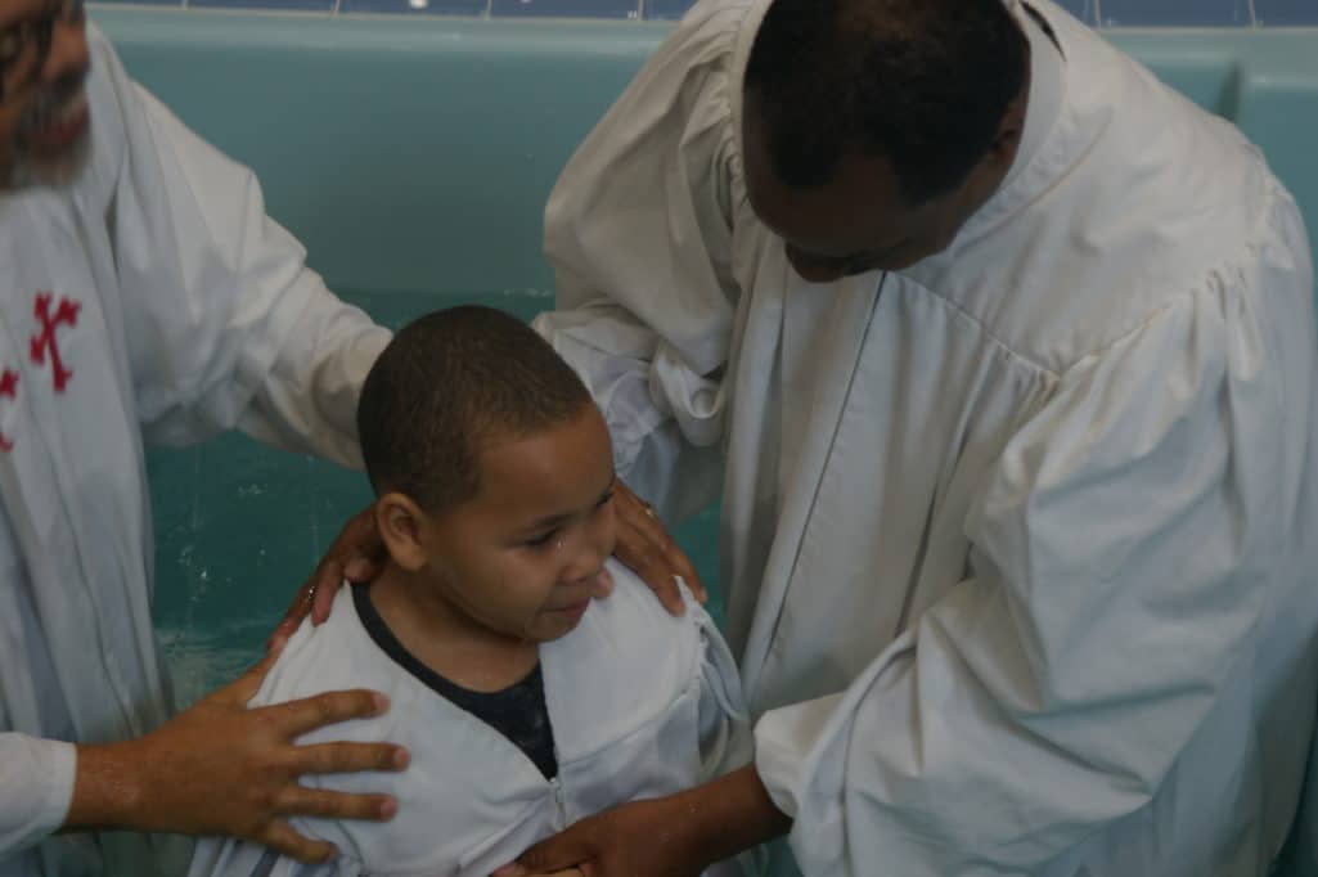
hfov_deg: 19.5
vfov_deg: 13.0
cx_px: 659
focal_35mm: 105
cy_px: 438
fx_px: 3842
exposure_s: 1/45
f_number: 4
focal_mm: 70
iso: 400
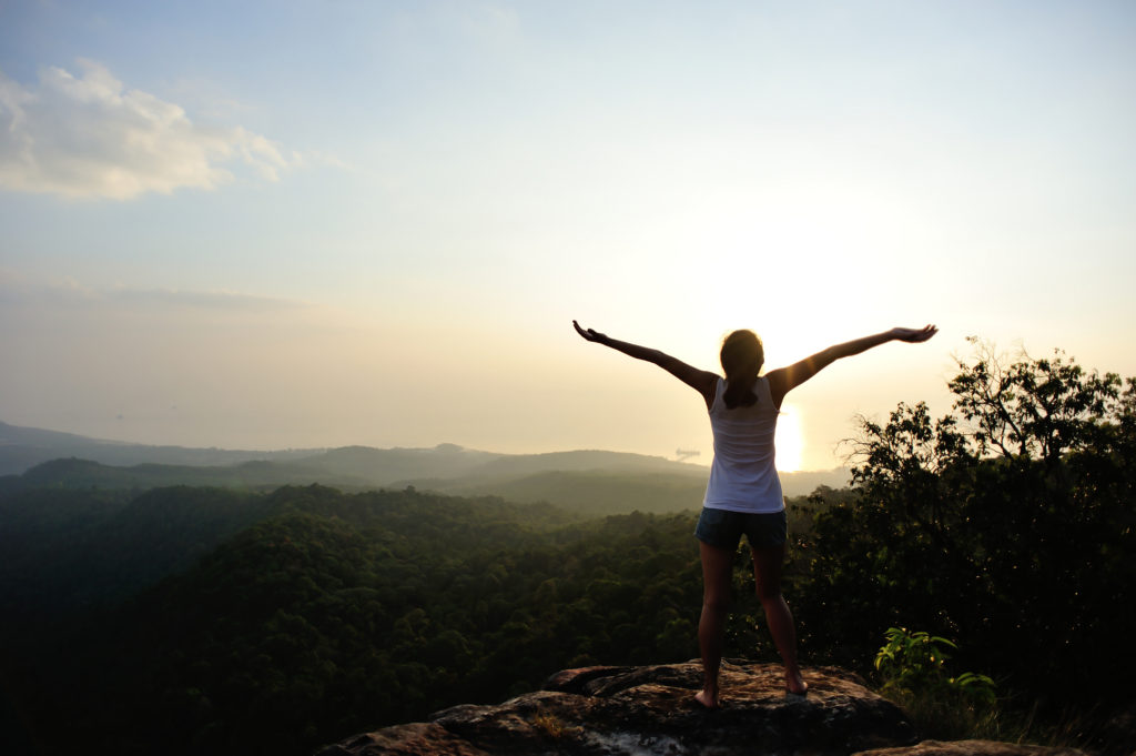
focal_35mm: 20
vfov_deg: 61.8
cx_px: 568
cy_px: 378
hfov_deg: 84.0
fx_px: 631
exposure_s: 1/2500
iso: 200
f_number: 2.8
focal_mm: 20
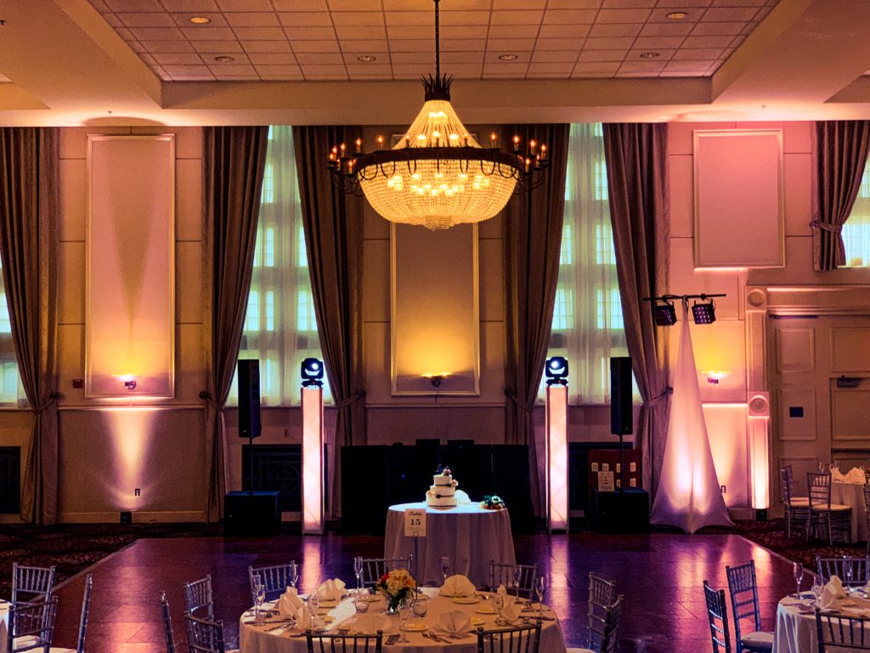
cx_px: 435
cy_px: 326
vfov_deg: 28.0
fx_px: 1307
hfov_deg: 36.8
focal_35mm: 52
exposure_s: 1/40
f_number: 2.4
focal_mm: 6
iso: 400
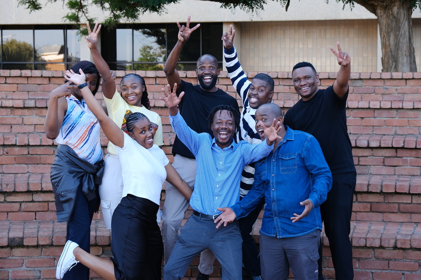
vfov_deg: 16.5
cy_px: 140
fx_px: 971
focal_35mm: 83
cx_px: 210
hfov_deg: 24.5
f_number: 5.6
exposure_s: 1/125
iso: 640
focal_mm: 55
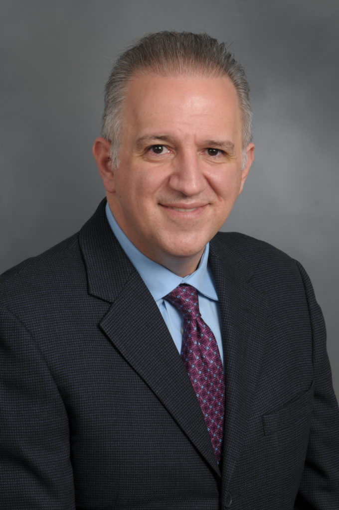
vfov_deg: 13.1
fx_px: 2231
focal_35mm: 158
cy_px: 255
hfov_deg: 8.7
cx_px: 170
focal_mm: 105
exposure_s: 1/125
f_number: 16
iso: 200
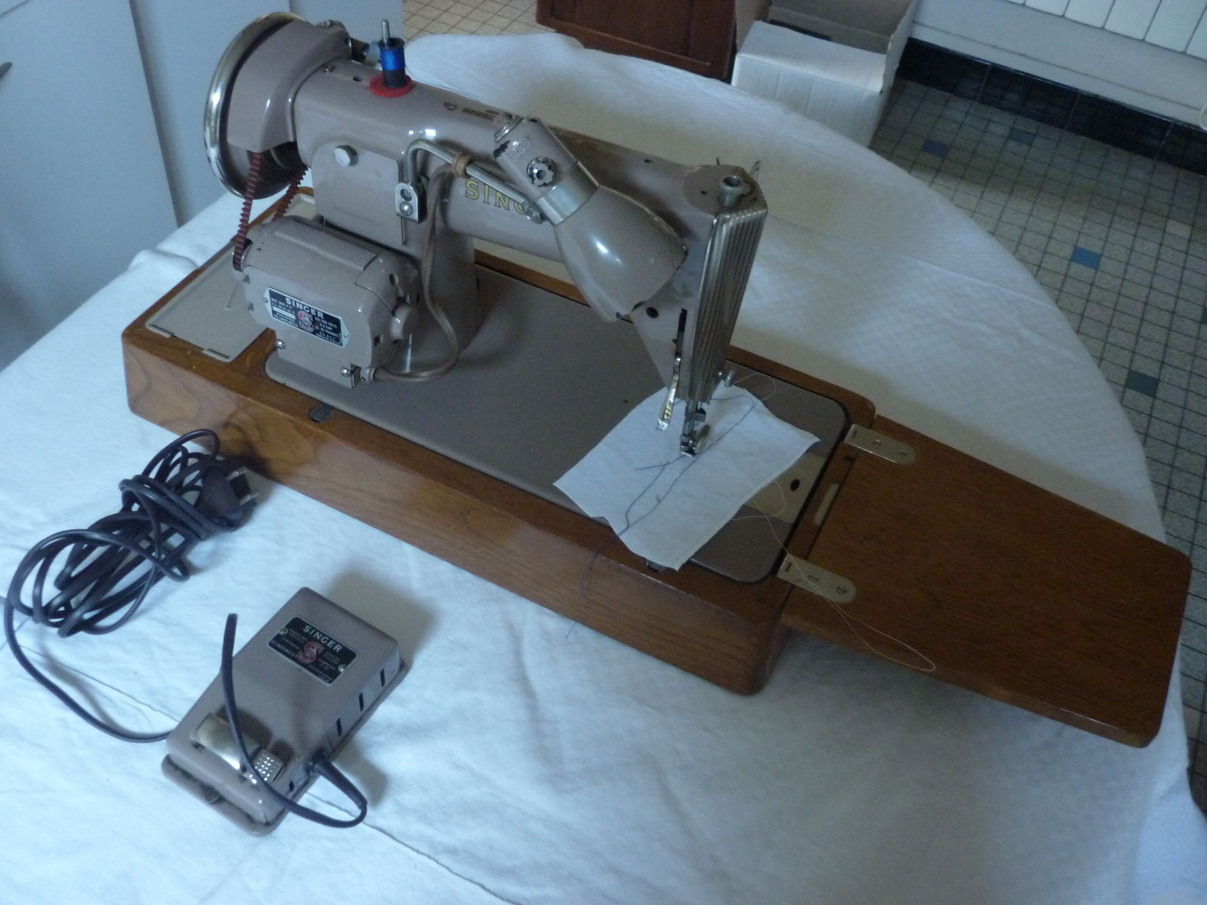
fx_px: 1151
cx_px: 604
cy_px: 452
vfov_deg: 42.9
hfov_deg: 55.4
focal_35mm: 33
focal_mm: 5.5
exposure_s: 1/10
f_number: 2.8
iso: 400
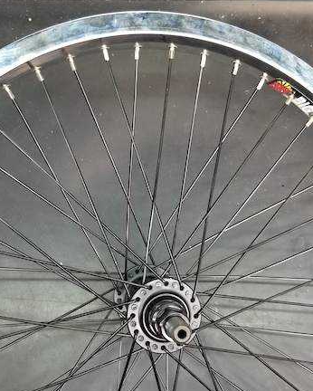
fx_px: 544
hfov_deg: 32.1
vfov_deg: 39.3
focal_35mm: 47
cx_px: 138
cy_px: 237
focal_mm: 4.25
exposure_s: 1/30
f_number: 1.7
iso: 200
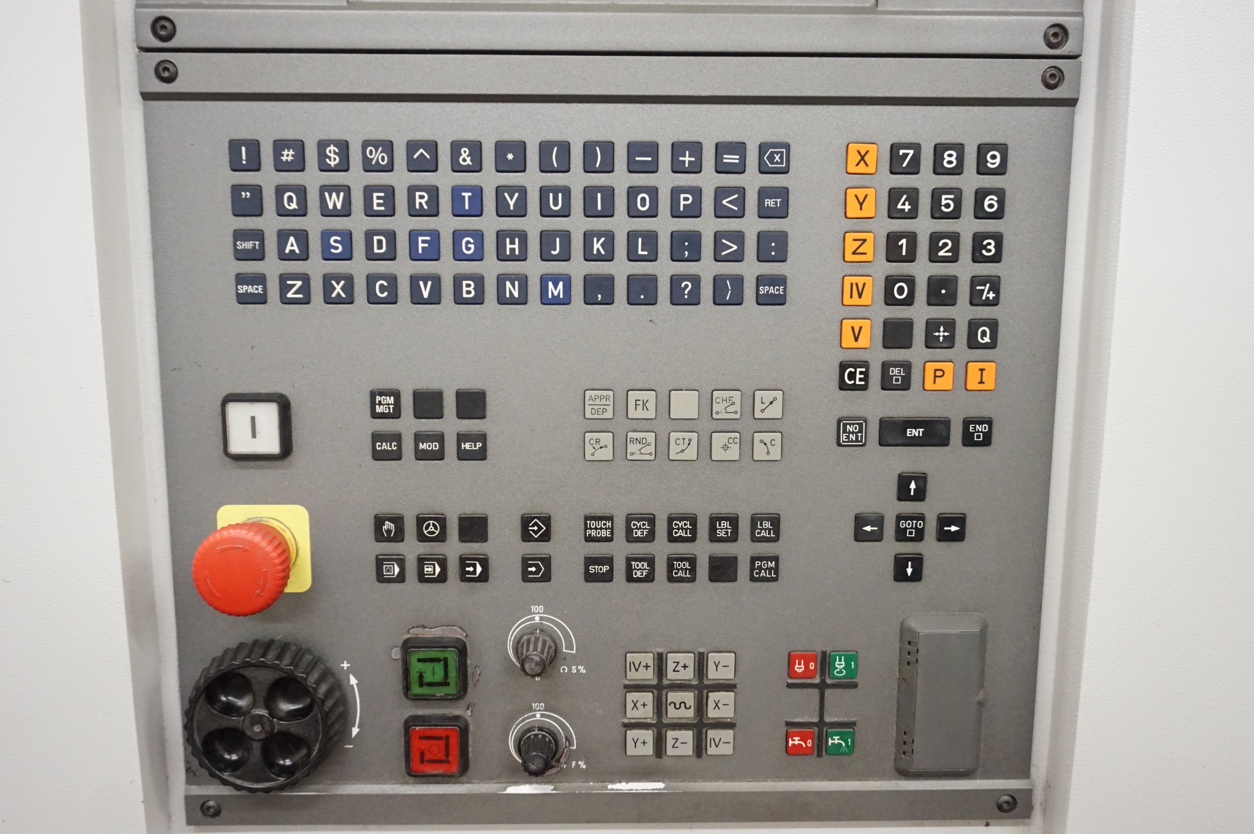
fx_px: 1097
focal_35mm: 32
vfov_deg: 41.7
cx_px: 627
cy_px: 417
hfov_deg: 59.5
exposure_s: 1/80
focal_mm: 21
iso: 3200
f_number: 4
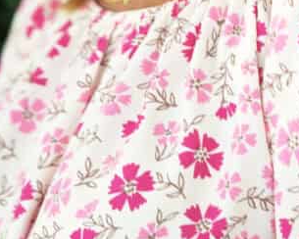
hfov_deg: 3.0
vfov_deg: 2.4
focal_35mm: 644
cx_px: 202
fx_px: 5699
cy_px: -123
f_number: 2.8
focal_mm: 194
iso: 400
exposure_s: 1/200
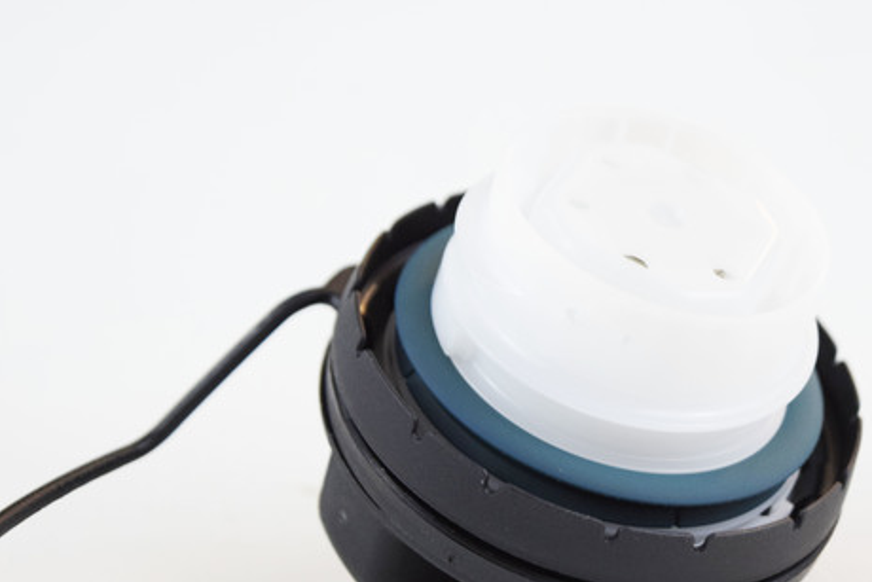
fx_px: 2779
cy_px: 325
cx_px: 544
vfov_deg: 12.0
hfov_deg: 17.8
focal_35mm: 115
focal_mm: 55
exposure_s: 1/60
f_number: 5.6
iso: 1600
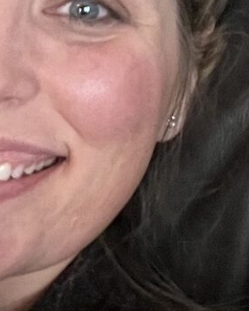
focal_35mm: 129
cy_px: 179
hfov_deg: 11.0
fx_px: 1189
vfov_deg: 14.9
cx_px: -233
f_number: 2.2
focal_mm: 2.71
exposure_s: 1/30
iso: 400
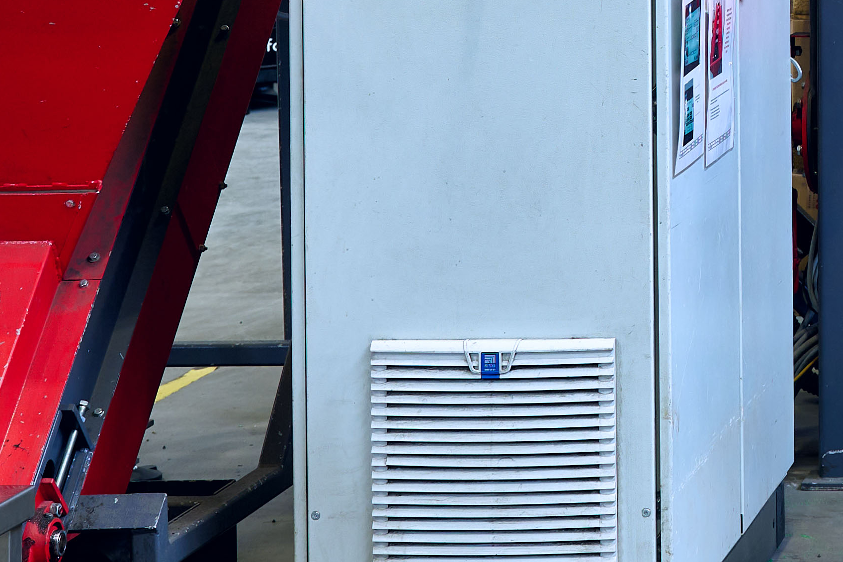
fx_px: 3476
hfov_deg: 12.9
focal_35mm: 148
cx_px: 1381
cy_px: -301
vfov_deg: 9.0
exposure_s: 1/10
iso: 140
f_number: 5.6
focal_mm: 30.5
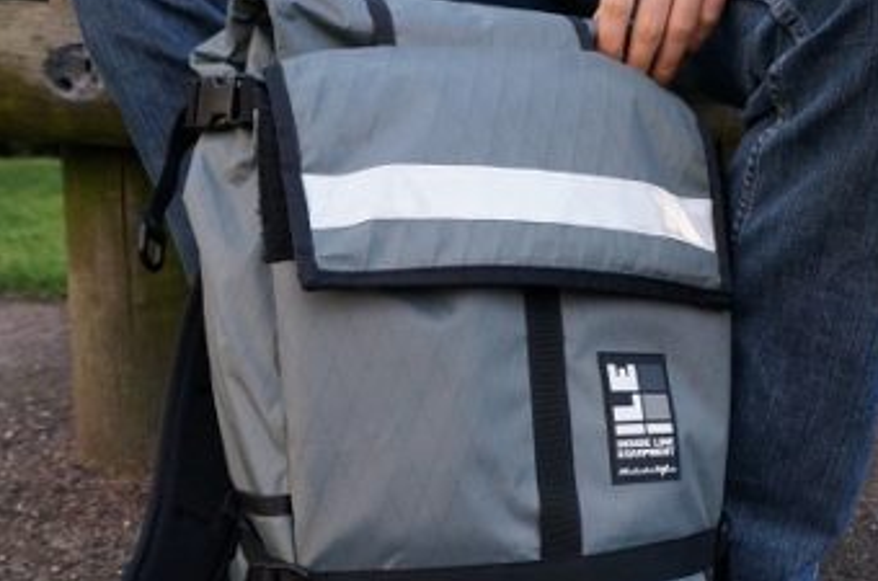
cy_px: 399
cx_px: 498
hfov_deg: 47.4
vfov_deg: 32.1
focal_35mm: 41
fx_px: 998
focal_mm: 16
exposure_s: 1/160
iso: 2000
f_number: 4
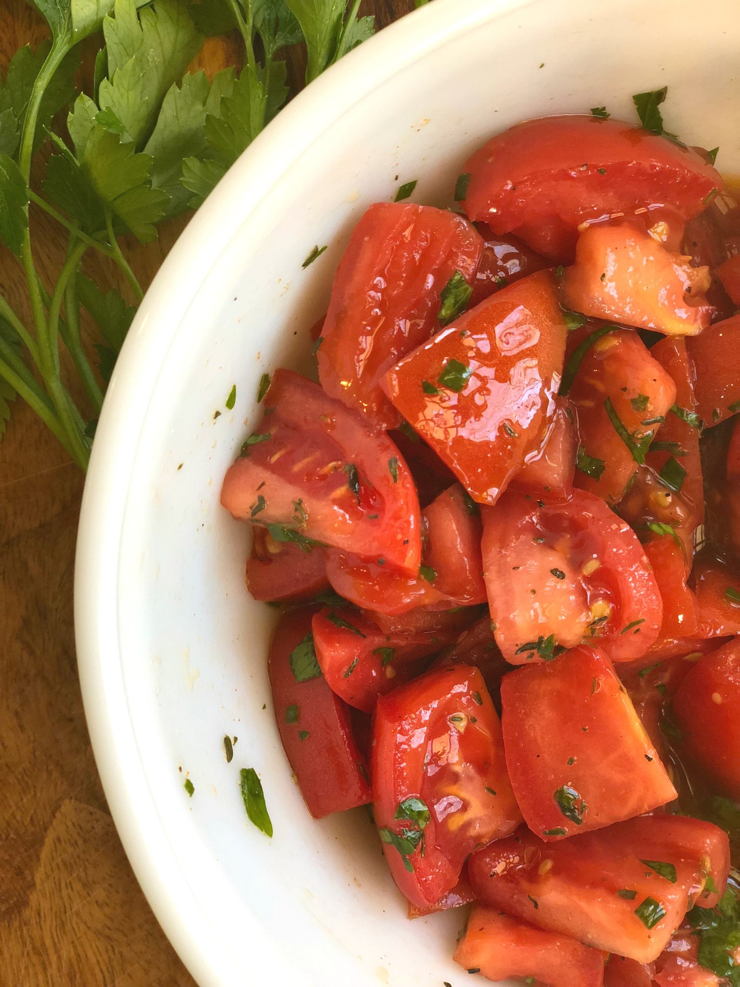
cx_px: 370
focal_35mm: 52
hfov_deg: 28.0
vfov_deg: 36.8
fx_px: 1482
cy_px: 494
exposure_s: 1/60
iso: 80
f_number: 2.4
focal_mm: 6
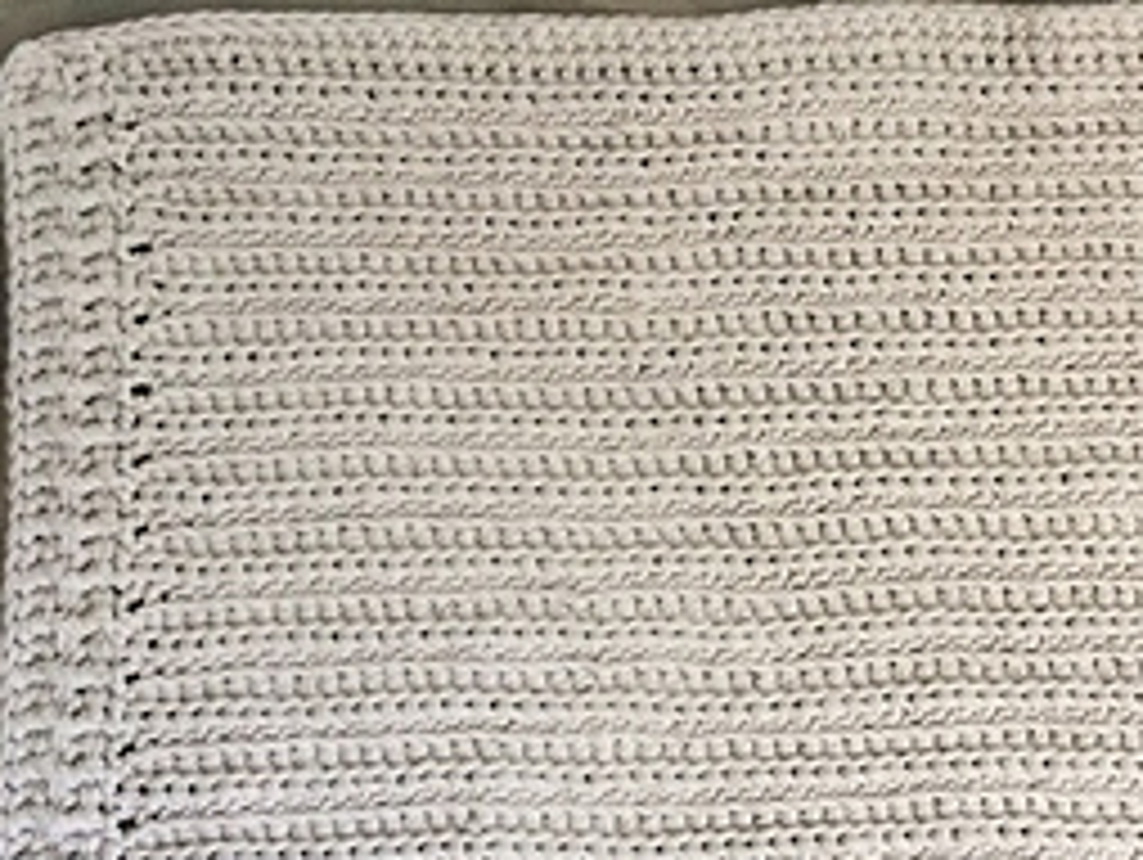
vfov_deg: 25.7
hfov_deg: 33.3
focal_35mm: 57
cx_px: 801
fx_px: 1884
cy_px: 511
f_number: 2.2
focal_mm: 4.15
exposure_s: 1/17
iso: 320
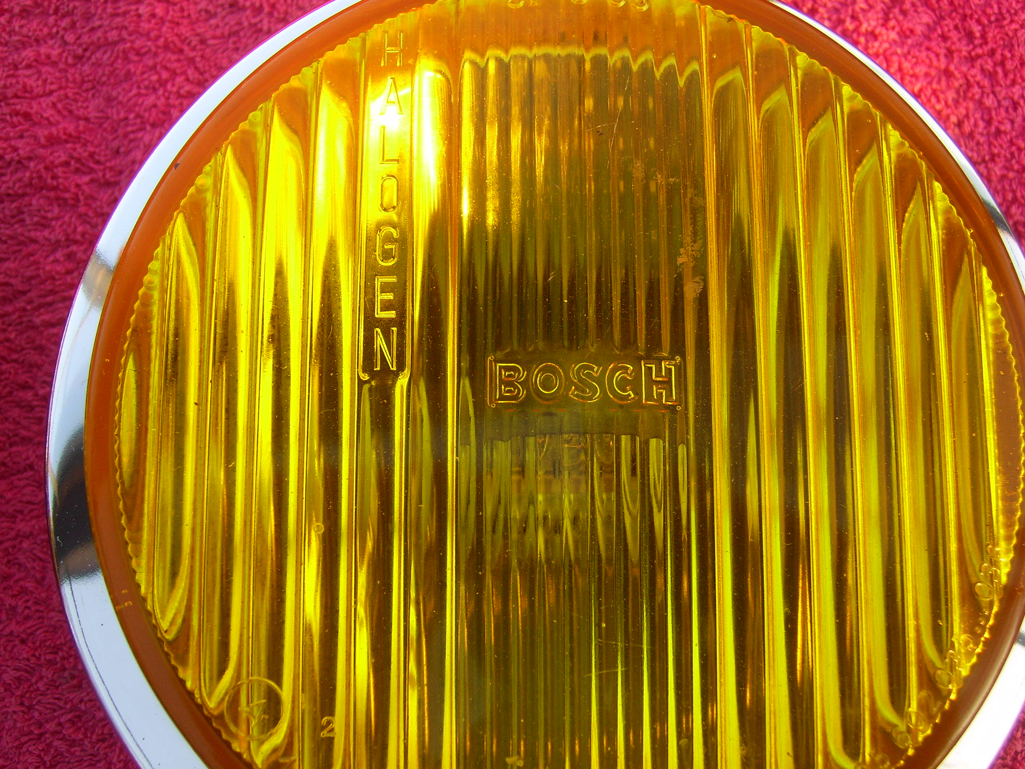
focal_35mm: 38
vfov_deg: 37.7
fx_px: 1125
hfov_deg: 49.0
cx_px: 512
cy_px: 384
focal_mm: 7.8
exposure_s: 1/100
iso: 50
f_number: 3.2
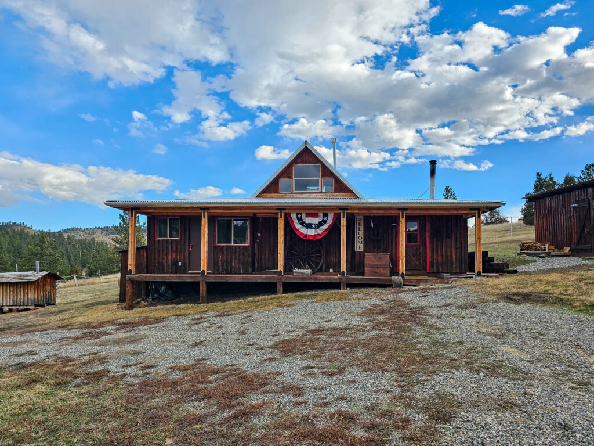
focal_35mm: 23
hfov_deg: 73.9
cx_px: 297
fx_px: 395
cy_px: 223
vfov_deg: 58.9
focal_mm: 6.3
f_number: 1.7
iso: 10
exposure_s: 1/230
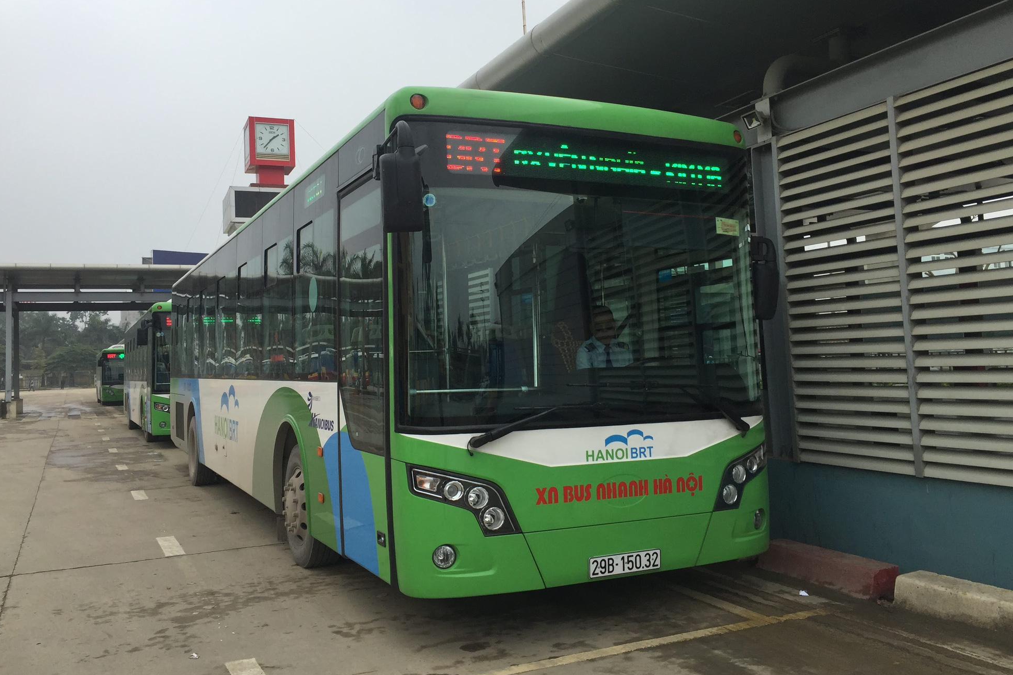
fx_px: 872
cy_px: 312
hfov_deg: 60.3
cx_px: 501
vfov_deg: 42.3
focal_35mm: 31
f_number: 2.2
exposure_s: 1/942
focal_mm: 4.15
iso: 32
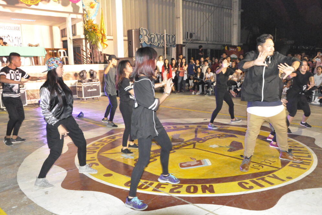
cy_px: 108
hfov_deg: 55.8
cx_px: 166
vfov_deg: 38.9
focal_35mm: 34
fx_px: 304
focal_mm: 22
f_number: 7.1
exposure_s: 1/80
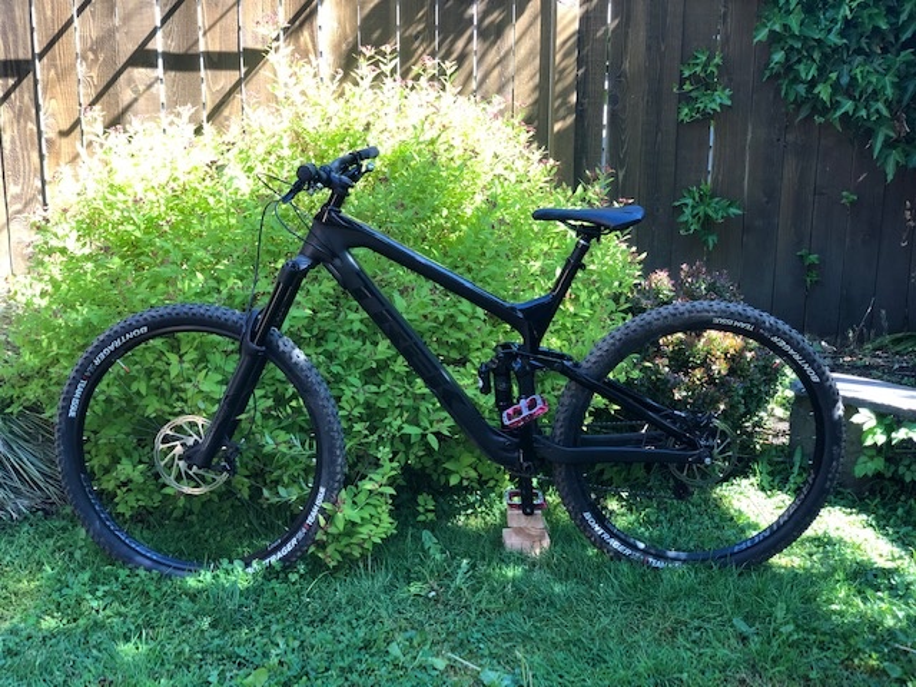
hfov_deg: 36.8
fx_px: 1376
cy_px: 344
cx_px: 458
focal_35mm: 52
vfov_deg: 28.0
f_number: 2.4
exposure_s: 1/60
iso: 20
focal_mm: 6
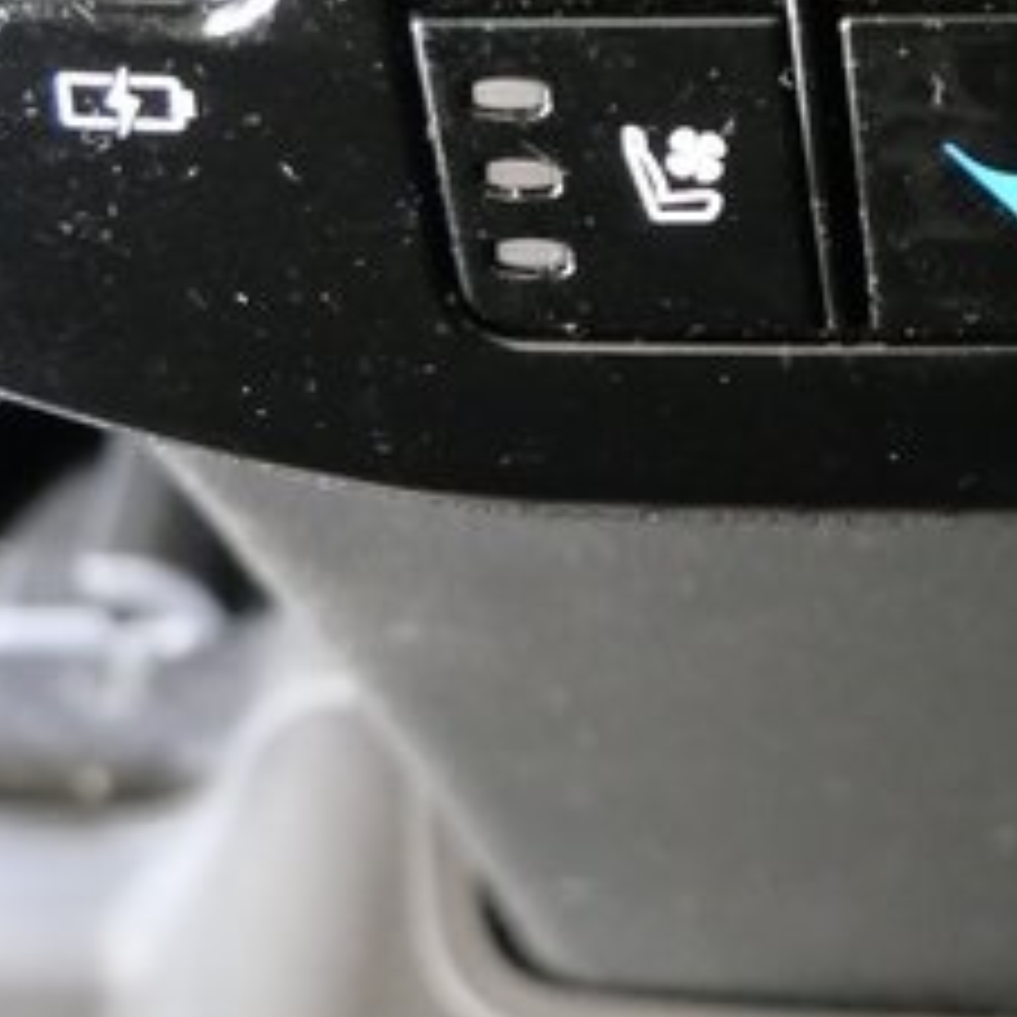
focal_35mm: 96
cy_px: -76
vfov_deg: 17.5
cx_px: 1318
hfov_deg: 17.1
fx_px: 3191
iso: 3200
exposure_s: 1/8
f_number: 3.5
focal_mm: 12
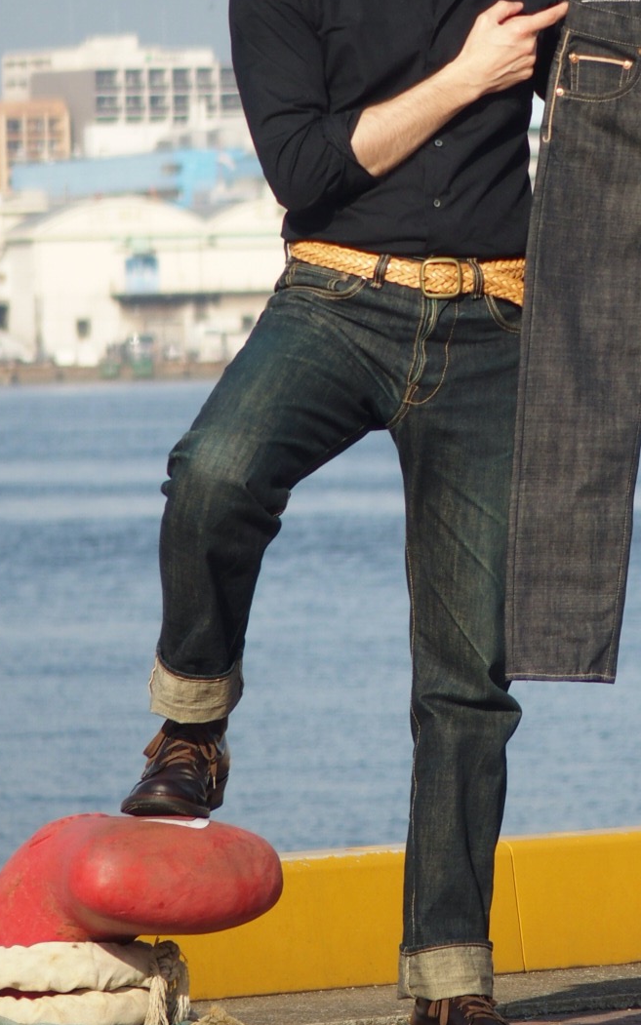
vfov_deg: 4.3
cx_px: 524
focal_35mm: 484
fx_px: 13526
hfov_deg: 2.7
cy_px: 340
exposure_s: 1/2000
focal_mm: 64.3
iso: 125
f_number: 2.8
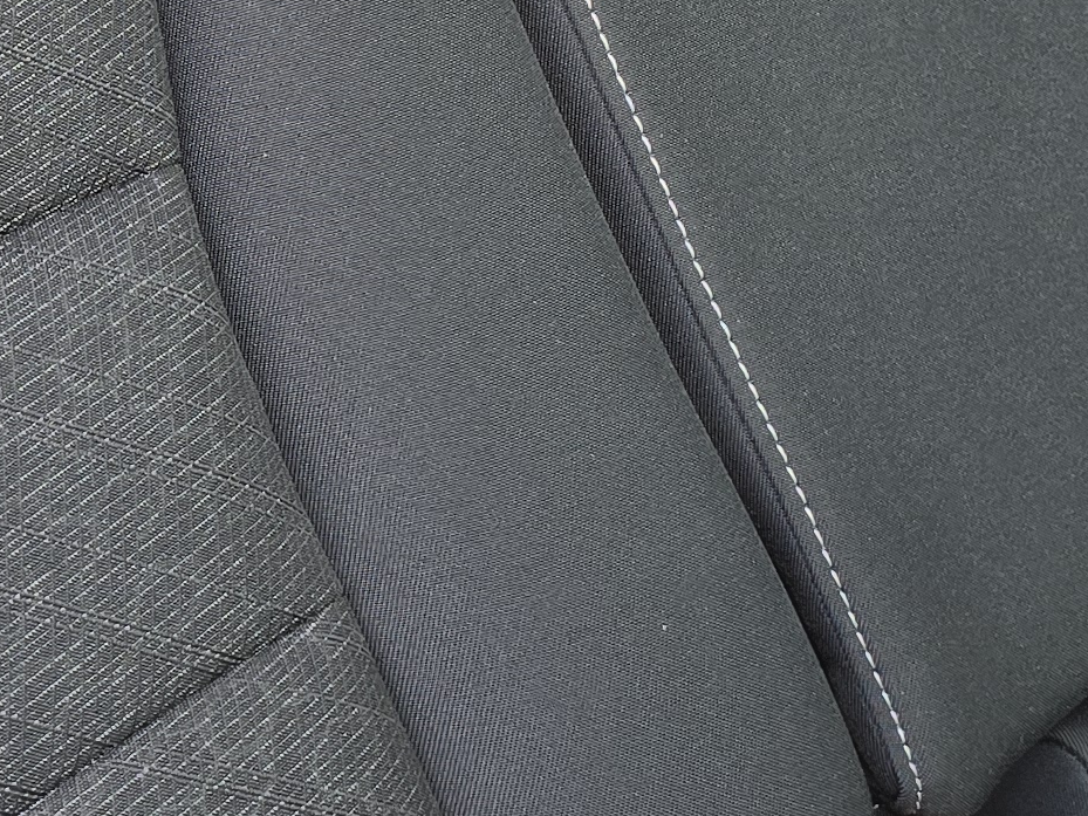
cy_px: -224
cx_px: -276
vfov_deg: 14.4
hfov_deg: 18.6
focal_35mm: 99
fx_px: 3112
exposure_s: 1/180
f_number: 1.7
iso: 40
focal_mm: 6.3
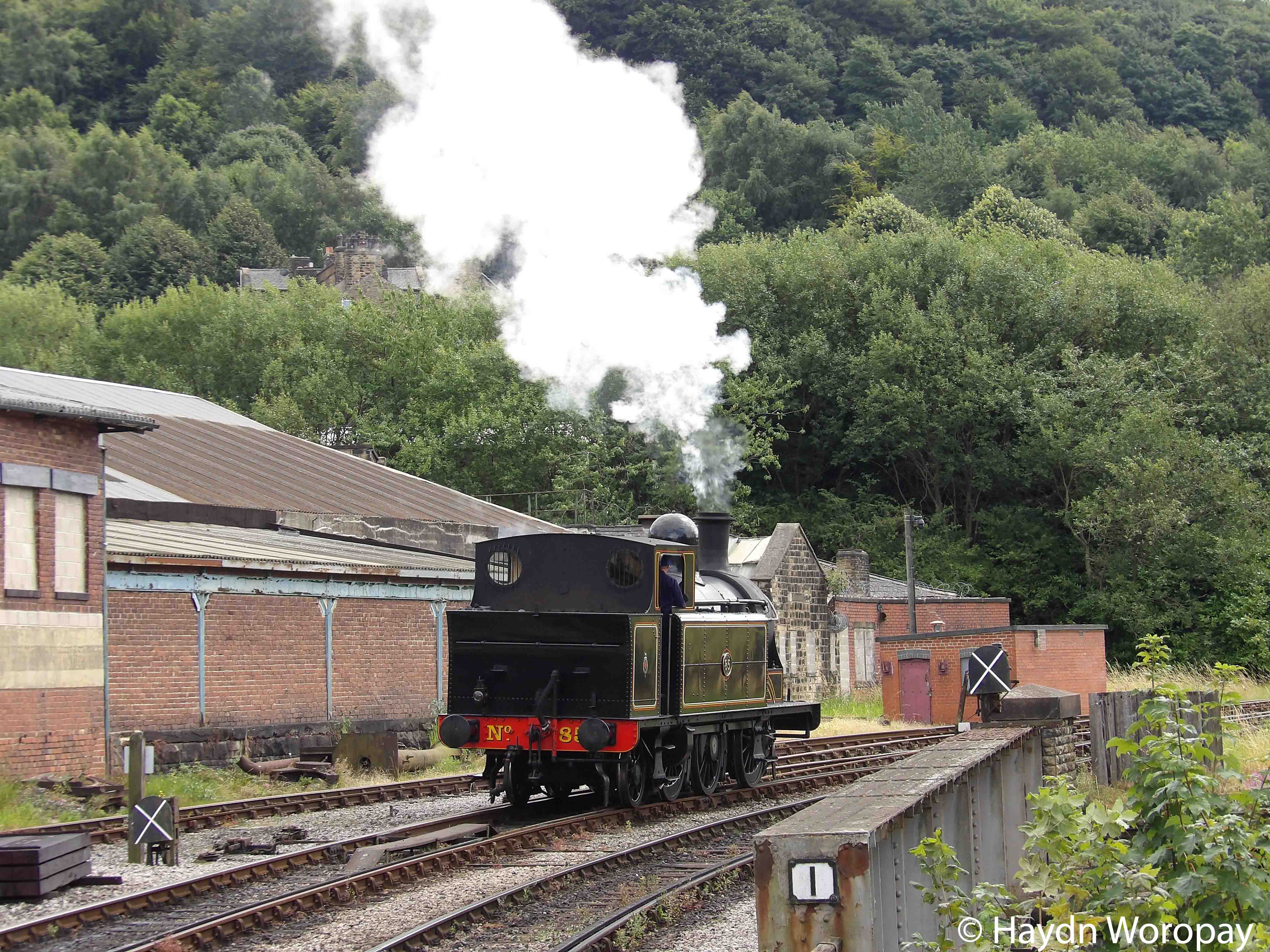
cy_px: 476
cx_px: 635
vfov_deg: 14.5
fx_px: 3742
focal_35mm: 102
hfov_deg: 19.3
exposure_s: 1/218
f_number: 4.2
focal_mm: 18.2
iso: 100
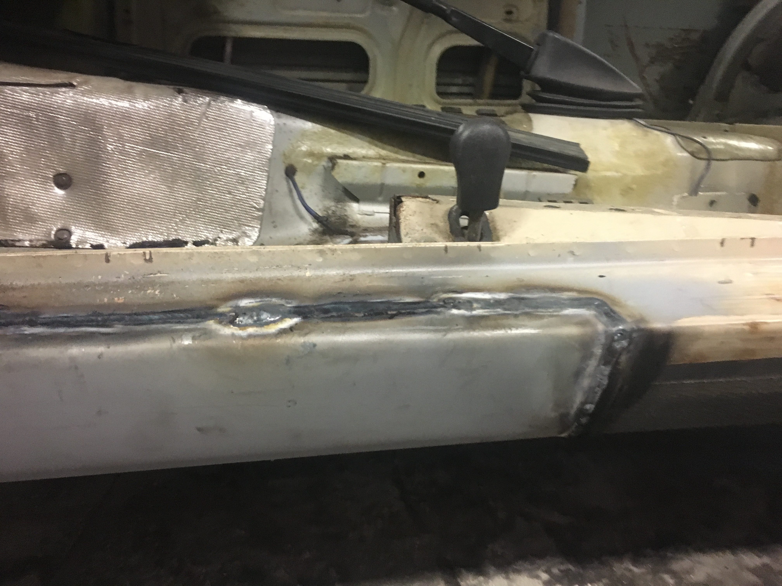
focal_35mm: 29
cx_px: 391
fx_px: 655
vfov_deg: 48.2
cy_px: 293
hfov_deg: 61.7
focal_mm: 4.15
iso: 250
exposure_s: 1/15
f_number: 2.2
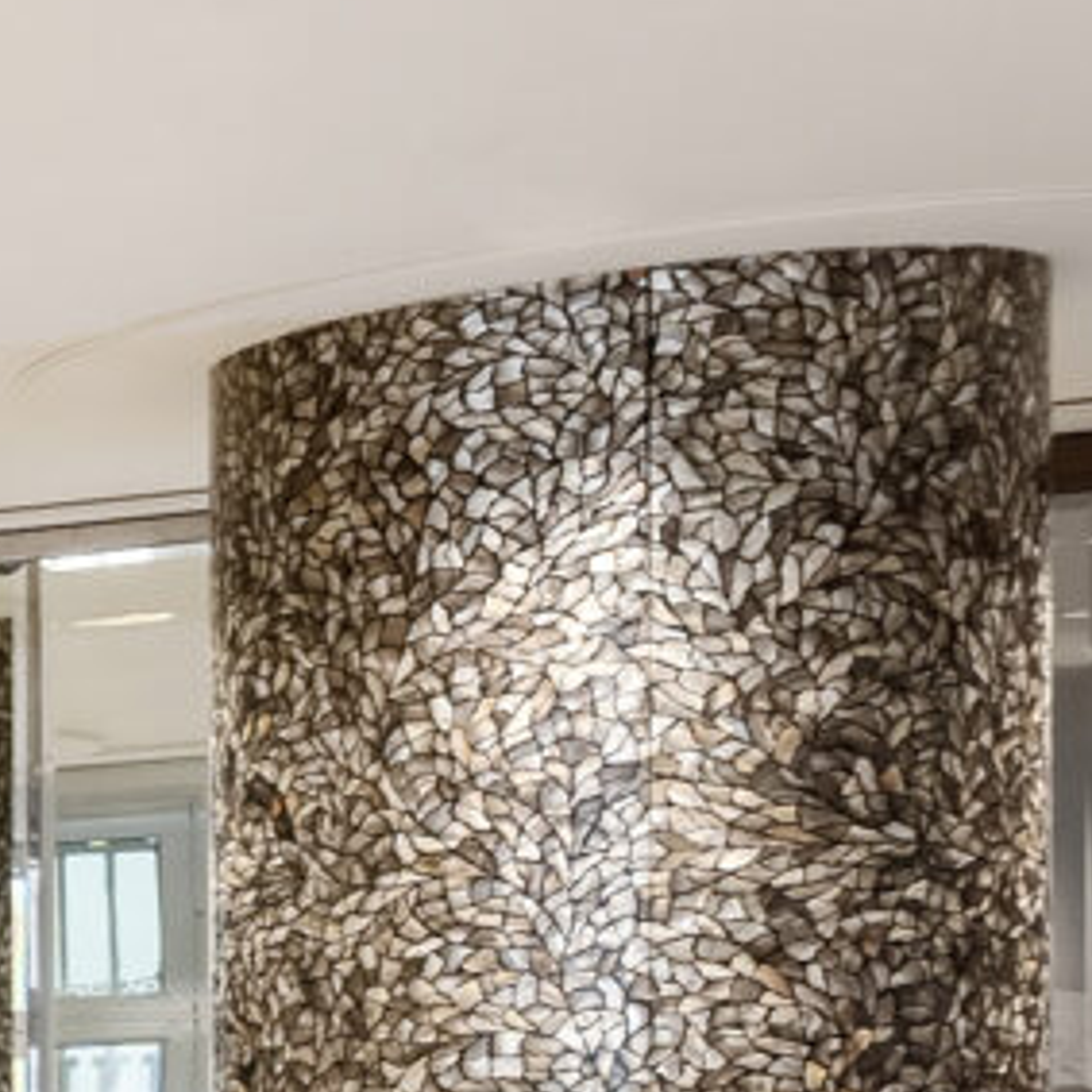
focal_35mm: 100
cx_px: -3457
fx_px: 3569
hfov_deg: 7.8
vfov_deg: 16.4
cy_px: 1441
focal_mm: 13
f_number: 8
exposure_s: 1.3
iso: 100
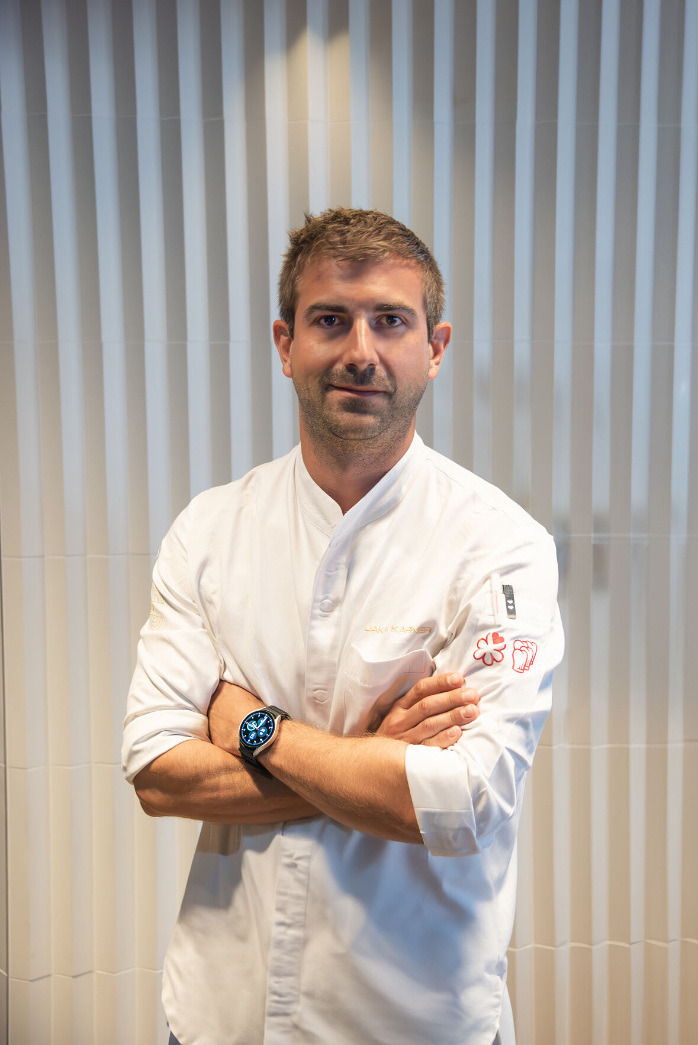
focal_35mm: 48
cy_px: 522
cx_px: 349
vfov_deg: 41.1
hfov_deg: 28.1
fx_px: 1395
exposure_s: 1/50
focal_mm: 48
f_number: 4
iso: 1600
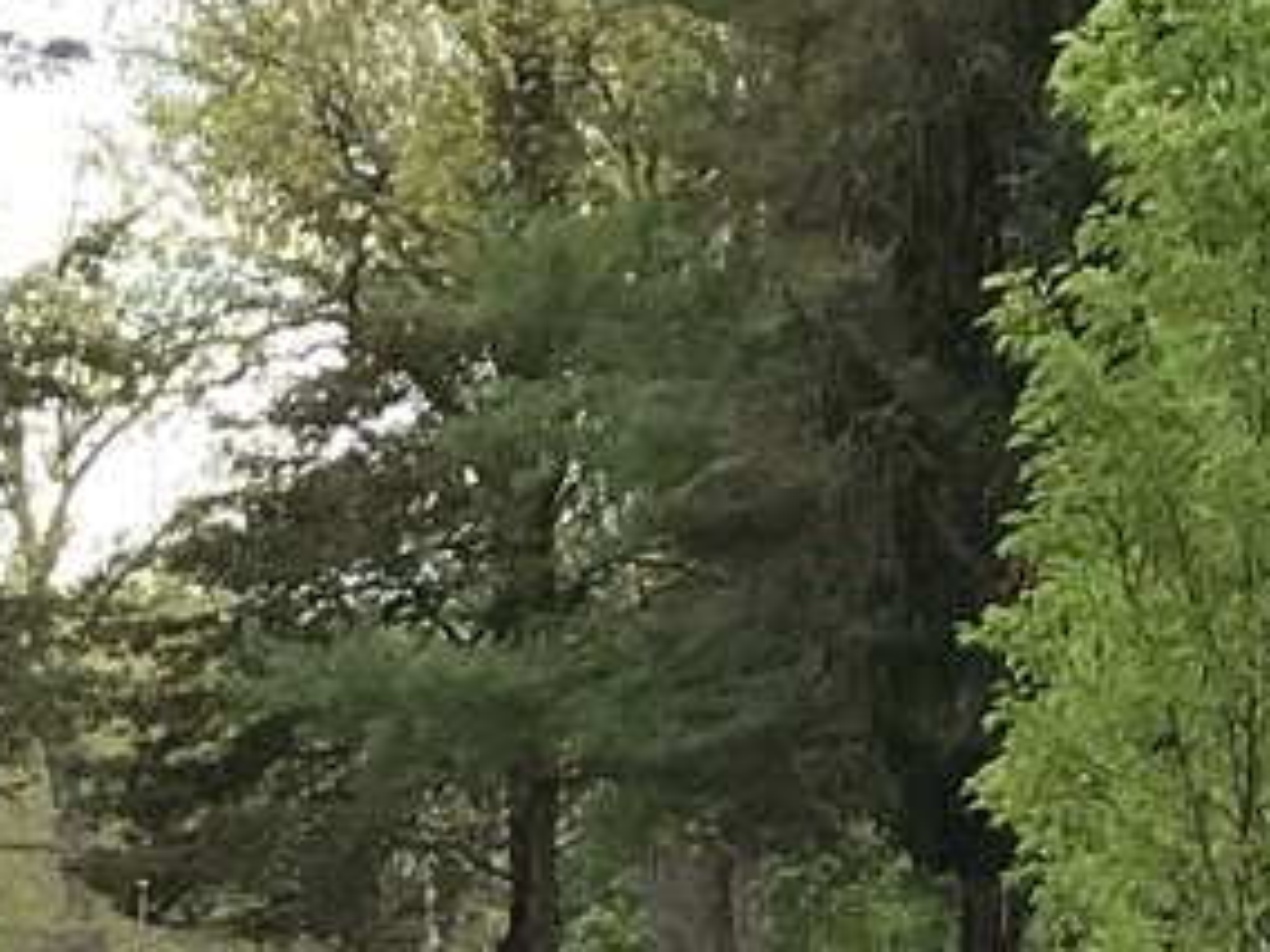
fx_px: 7411
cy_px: 2883
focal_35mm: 202
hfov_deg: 9.8
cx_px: 514
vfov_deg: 6.7
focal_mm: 3.99
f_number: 1.8
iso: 20
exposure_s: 1/469
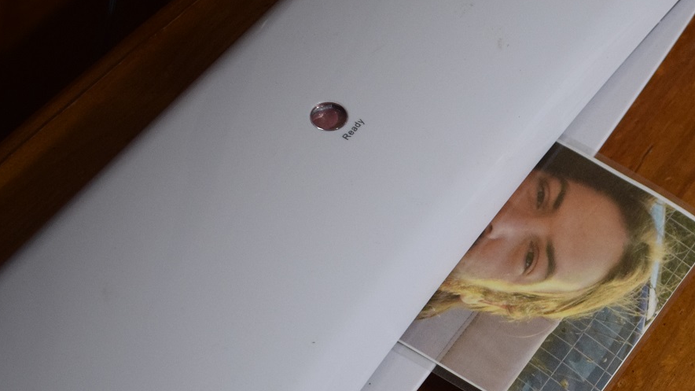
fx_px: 1179
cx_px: 715
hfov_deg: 30.3
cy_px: 425
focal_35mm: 64
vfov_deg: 18.2
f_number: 3.5
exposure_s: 1/60
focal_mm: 18
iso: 1100
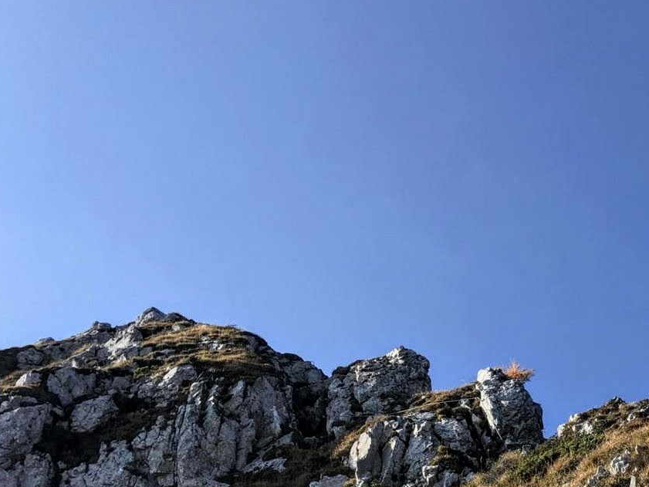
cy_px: 379
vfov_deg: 28.1
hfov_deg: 35.5
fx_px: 956
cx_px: 568
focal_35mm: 51
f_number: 1.8
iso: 20
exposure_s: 1/1451
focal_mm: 3.99
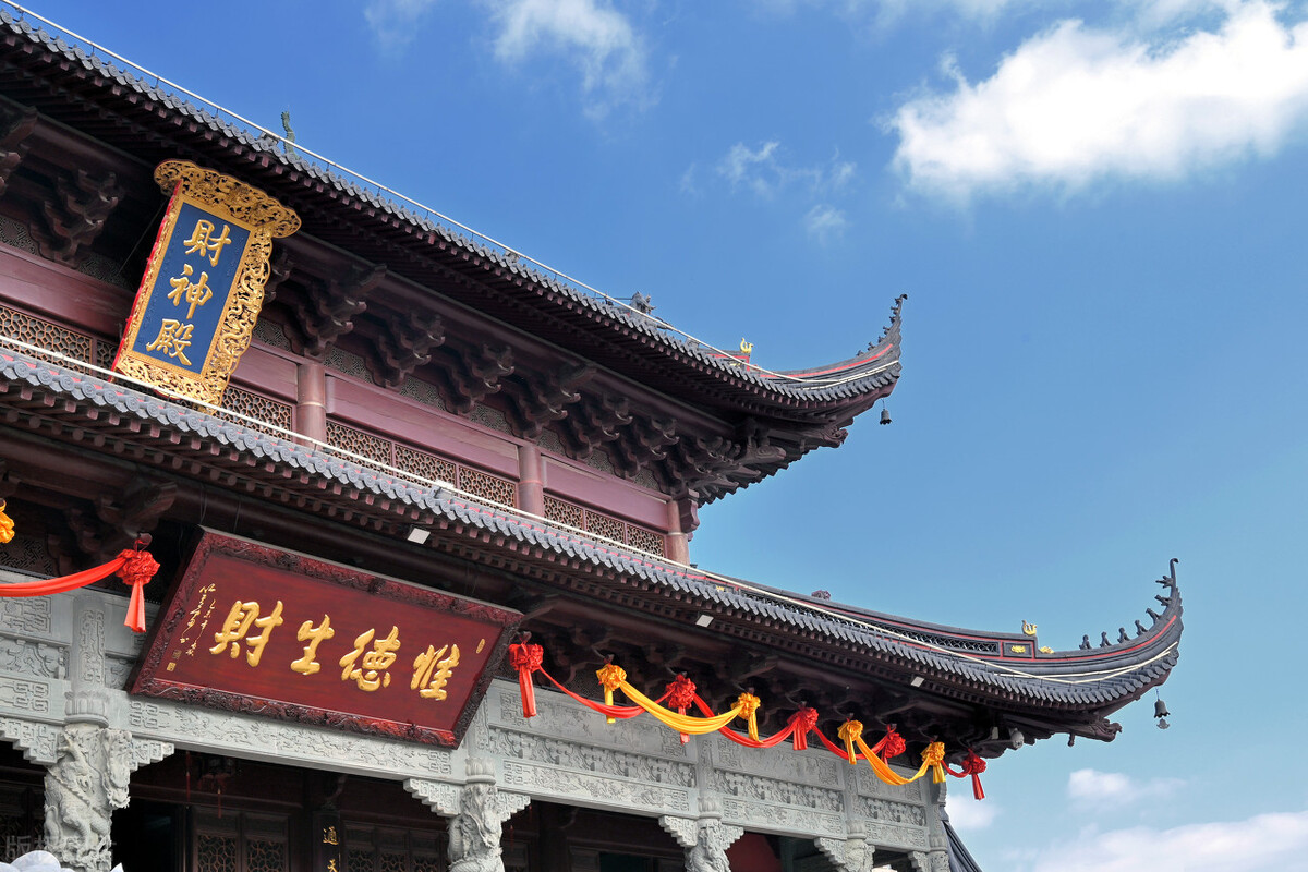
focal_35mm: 43
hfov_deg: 45.4
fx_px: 1562
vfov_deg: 31.2
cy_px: 436
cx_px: 654
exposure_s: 1/80
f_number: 11
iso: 100
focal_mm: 43
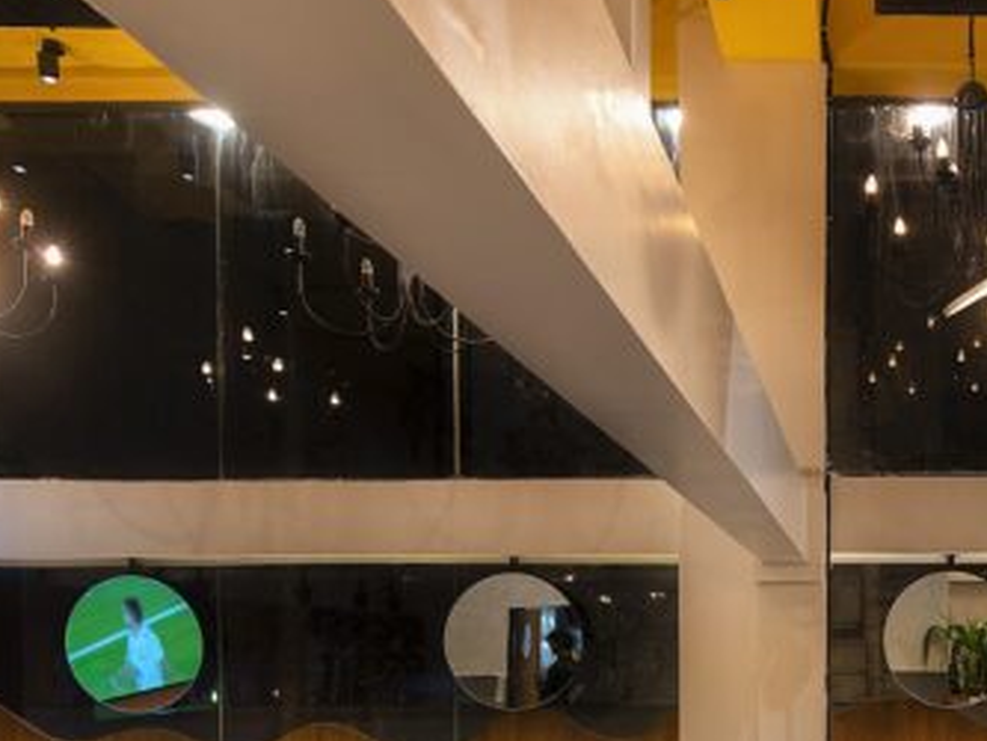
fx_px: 1483
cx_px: 901
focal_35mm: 52
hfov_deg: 34.6
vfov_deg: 27.2
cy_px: 646
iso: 100
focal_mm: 24
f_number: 8
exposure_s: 1/2.5
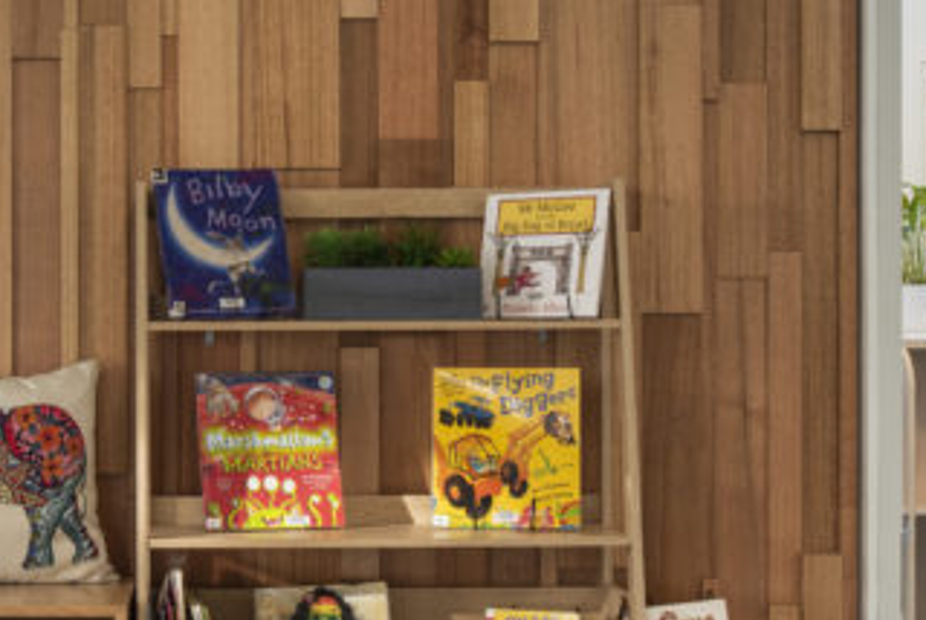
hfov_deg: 27.9
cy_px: 303
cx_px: 341
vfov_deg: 19.0
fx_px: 1854
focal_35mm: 72
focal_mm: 24
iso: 160
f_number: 13
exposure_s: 1/8
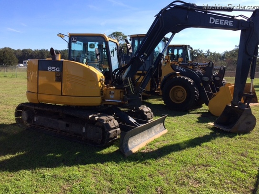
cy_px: 97
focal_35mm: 29
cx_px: 130
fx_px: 217
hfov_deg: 61.7
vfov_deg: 48.2
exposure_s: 1/1368
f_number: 2.2
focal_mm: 4.15
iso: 32
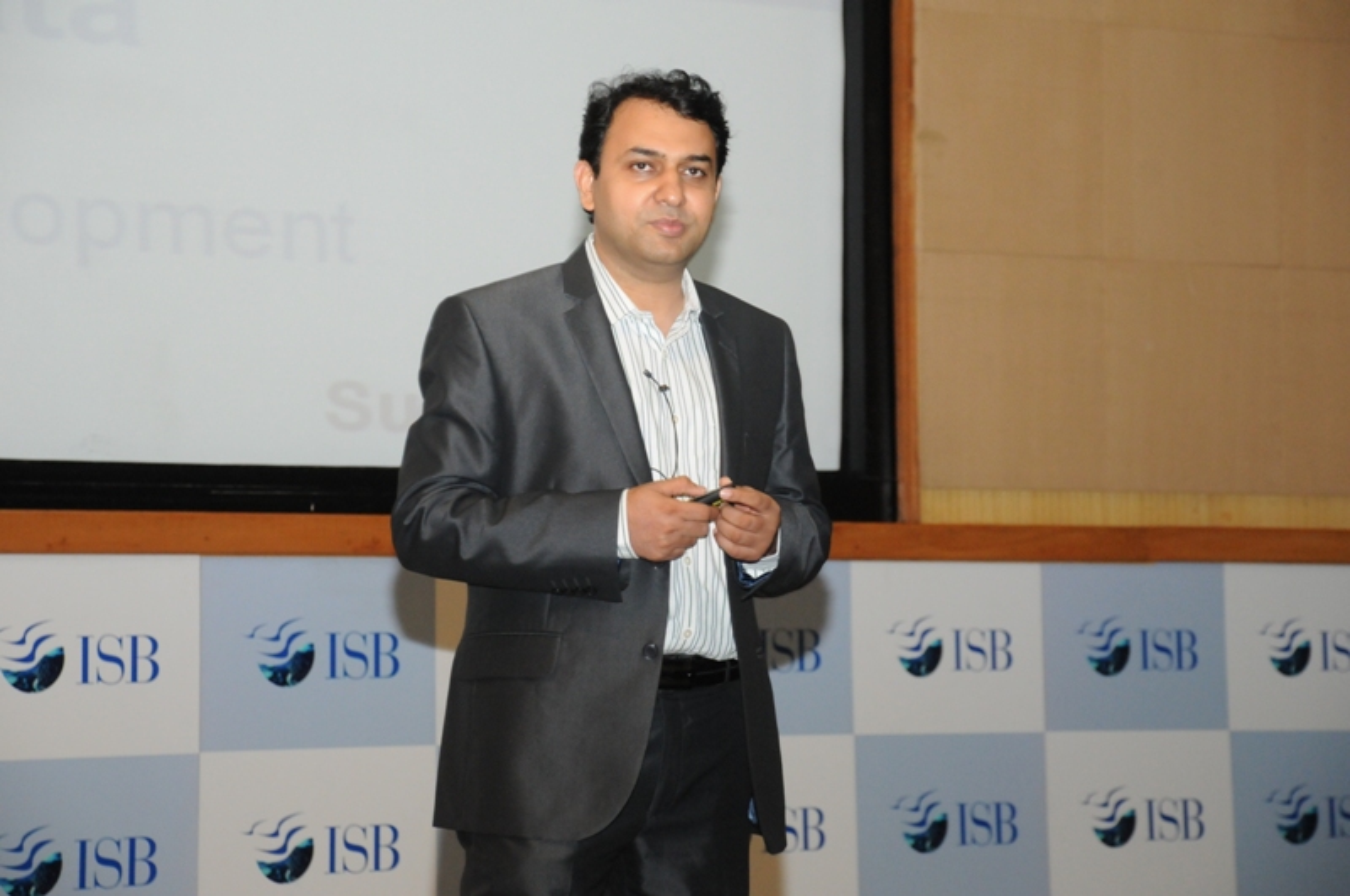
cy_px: 448
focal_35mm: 112
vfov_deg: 12.1
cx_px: 675
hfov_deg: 18.2
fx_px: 4213
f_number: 5.3
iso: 1600
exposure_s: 1/60
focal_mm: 75
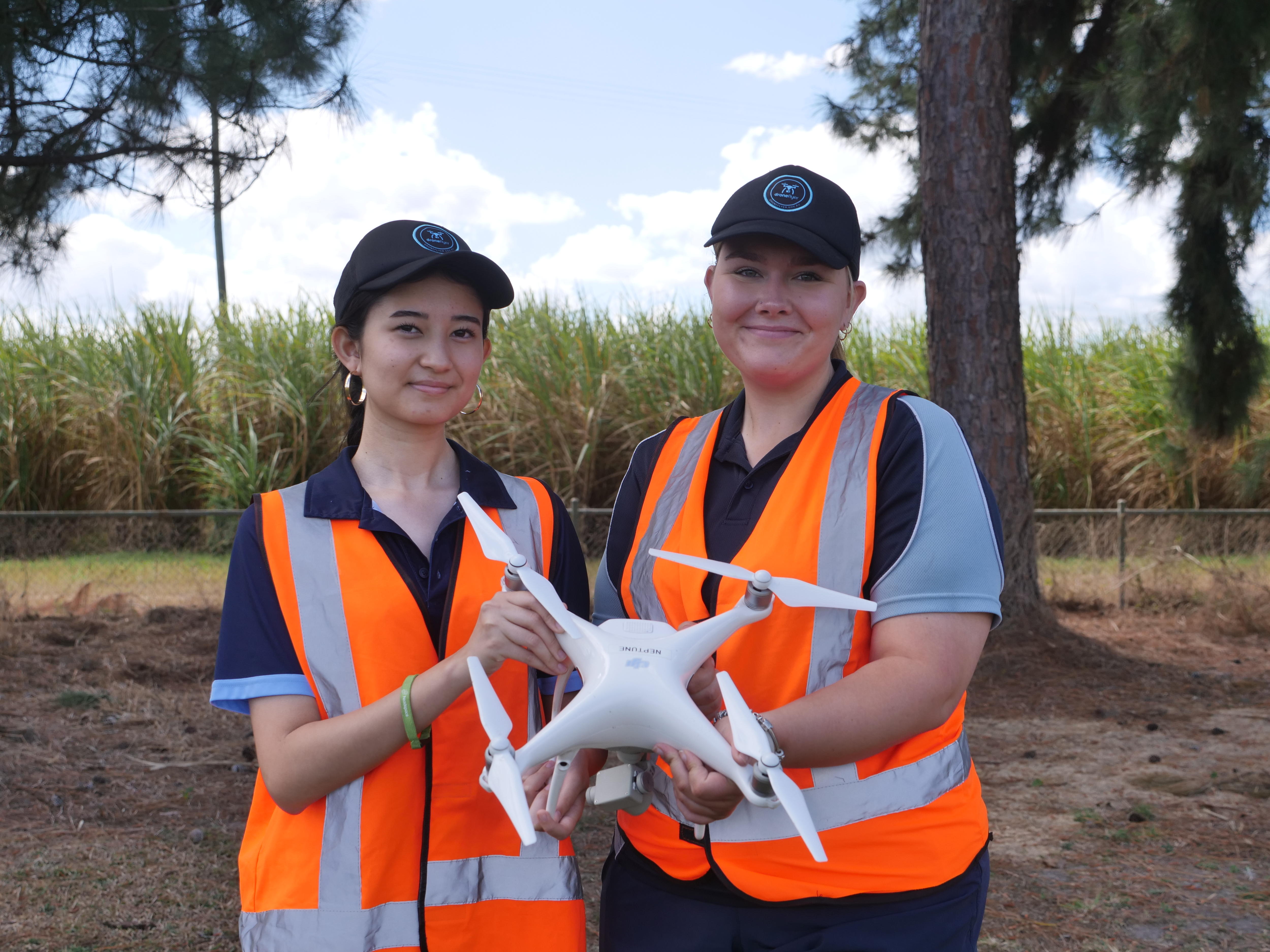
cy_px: 476
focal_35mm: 52
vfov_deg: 28.0
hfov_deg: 36.8
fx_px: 1908
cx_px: 635
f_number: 4
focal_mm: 26
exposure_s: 1/800
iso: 200
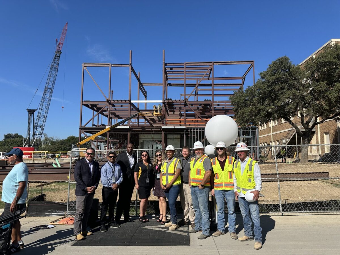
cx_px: 170
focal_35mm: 24
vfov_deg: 56.8
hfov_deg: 71.6
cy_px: 128
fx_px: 236
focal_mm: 6.86
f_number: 1.78
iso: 80
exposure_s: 1/8929
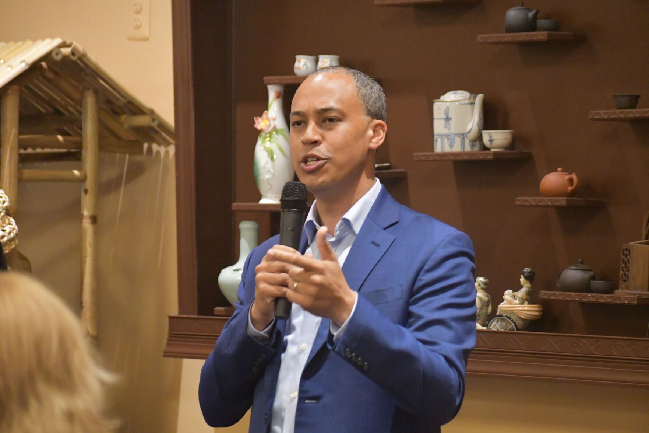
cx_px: 324
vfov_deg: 8.7
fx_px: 2830
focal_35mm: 157
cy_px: 216
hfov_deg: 13.1
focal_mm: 105
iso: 9000
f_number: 4.8
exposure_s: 1/60
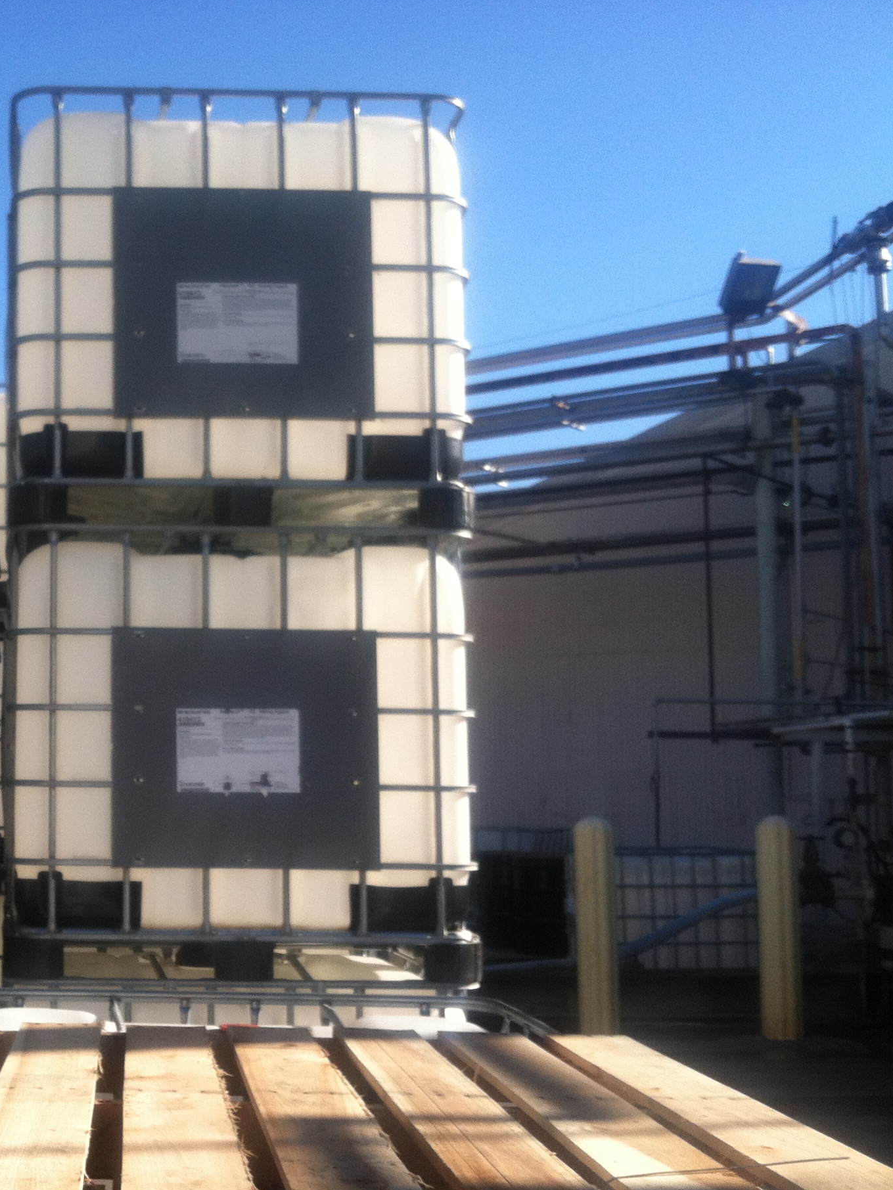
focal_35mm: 50
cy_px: 631
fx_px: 1720
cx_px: 51
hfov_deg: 27.8
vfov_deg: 38.2
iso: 80
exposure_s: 1/769
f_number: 2.8
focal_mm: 3.85
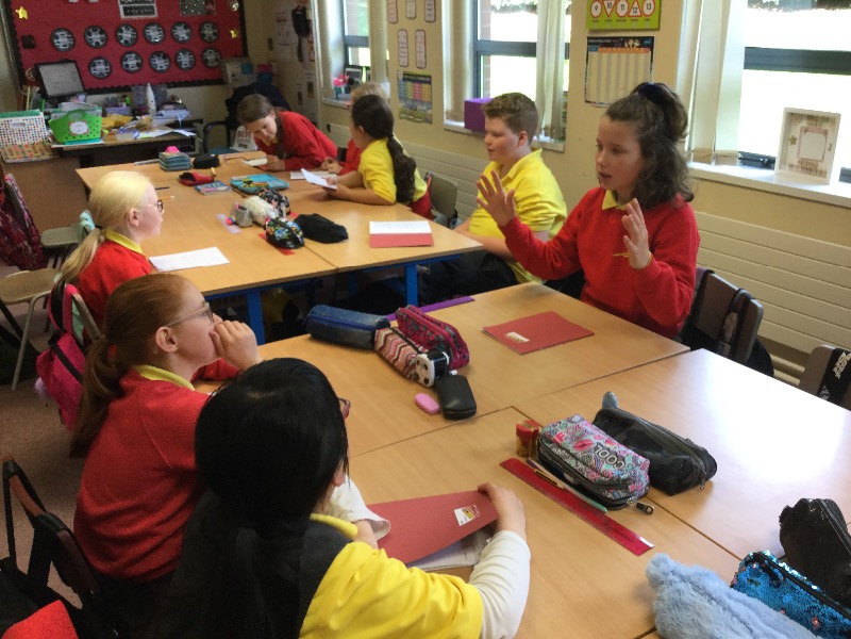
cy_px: 320
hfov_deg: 58.4
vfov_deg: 45.4
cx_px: 426
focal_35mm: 31
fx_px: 762
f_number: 2.4
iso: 32
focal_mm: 3.3
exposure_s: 1/33
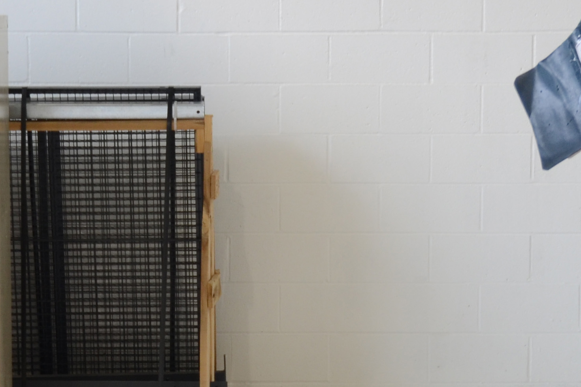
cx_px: 186
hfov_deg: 11.7
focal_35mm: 176
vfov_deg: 7.8
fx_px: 2835
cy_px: 359
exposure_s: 1/80
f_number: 4.5
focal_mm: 35
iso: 320
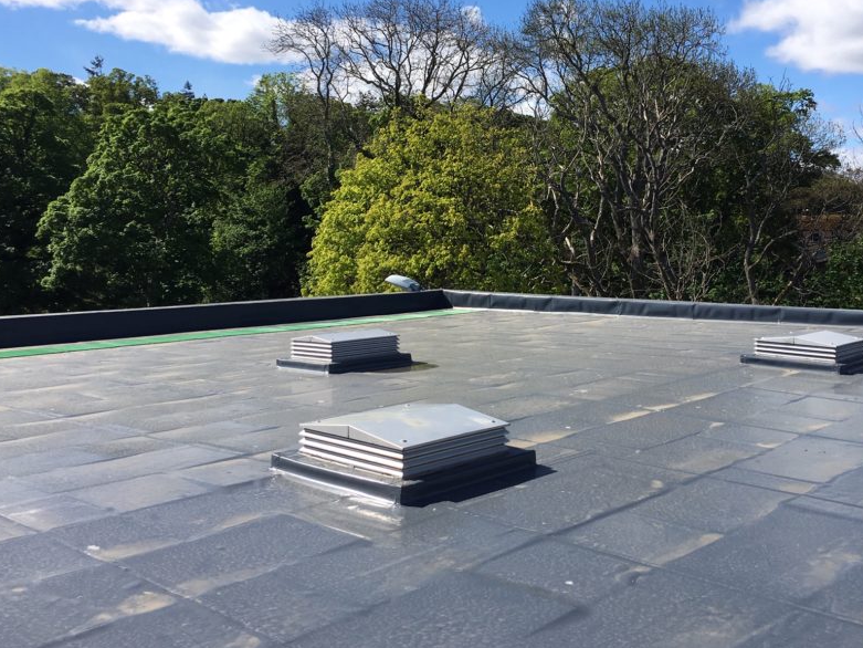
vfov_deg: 37.6
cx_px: 507
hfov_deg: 48.7
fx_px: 948
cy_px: 262
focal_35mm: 38
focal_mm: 4.15
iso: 25
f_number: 2.2
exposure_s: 1/1538
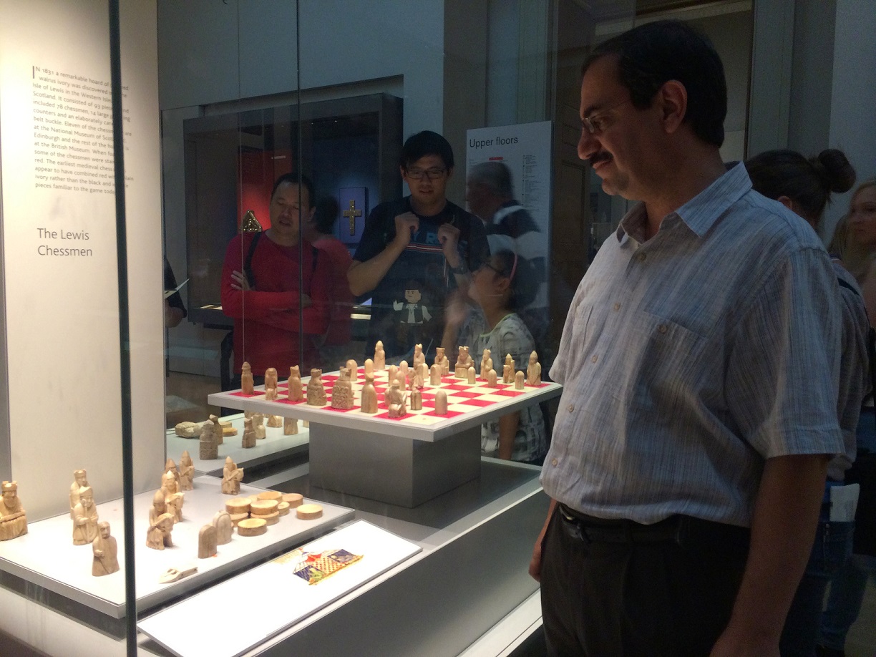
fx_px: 759
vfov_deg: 46.8
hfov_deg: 60.0
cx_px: 438
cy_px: 328
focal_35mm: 30
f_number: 2.2
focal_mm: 4.12
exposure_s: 1/30
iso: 160
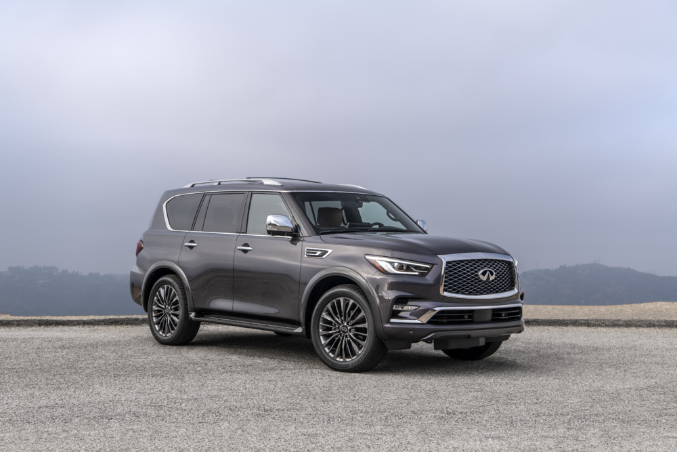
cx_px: 338
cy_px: 226
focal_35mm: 52
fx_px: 978
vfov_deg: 26.0
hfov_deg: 38.2
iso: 64
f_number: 5
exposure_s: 1/60
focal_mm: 52
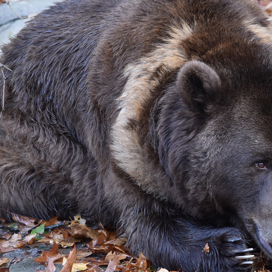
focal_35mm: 291
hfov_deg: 6.0
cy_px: 141
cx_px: 202
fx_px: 2587
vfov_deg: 6.0
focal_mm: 130
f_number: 8
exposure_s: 1/60
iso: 1000
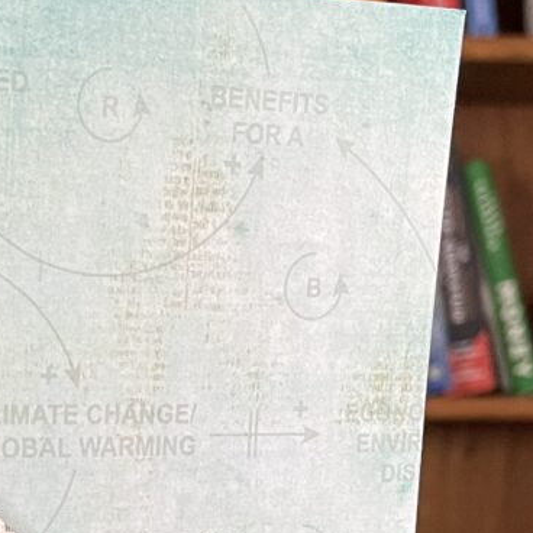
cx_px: 49
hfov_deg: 17.8
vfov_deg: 17.4
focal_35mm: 96
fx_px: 1672
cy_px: 598
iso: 160
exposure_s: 1/60
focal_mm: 5.1
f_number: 1.6
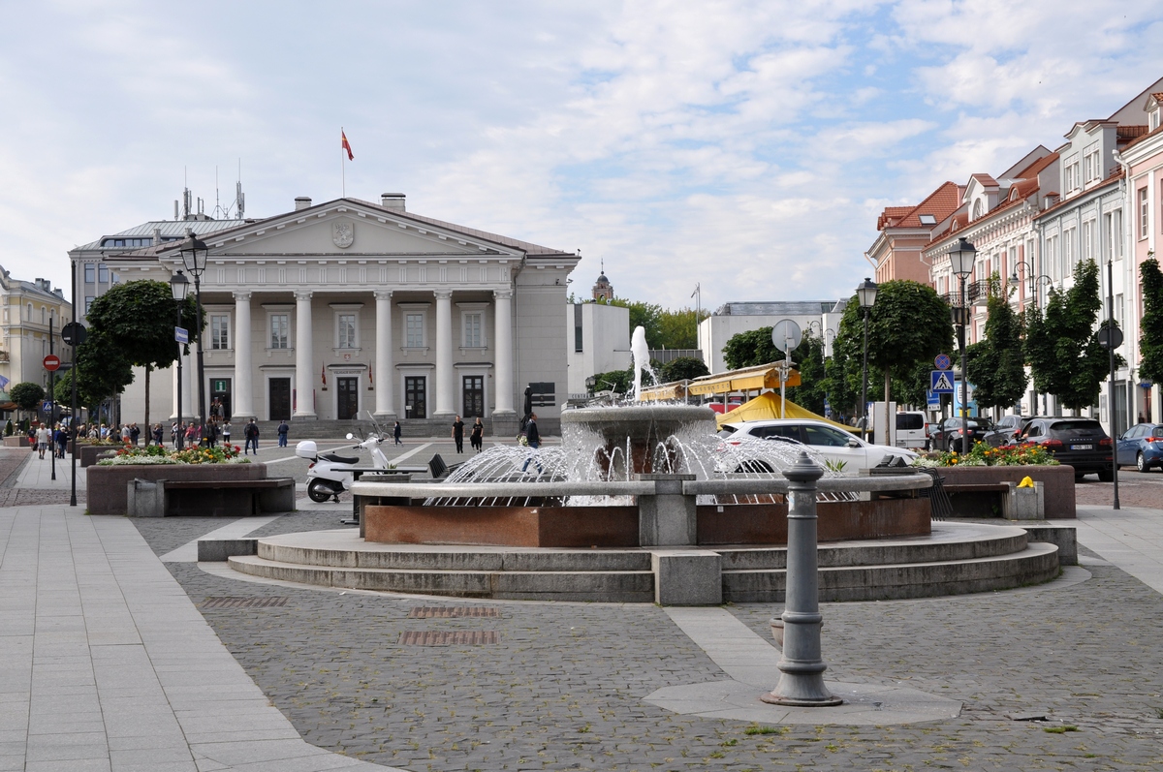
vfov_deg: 23.7
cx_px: 582
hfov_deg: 35.1
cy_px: 386
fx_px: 1839
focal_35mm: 57
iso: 200
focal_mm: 38
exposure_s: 1/320
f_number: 9
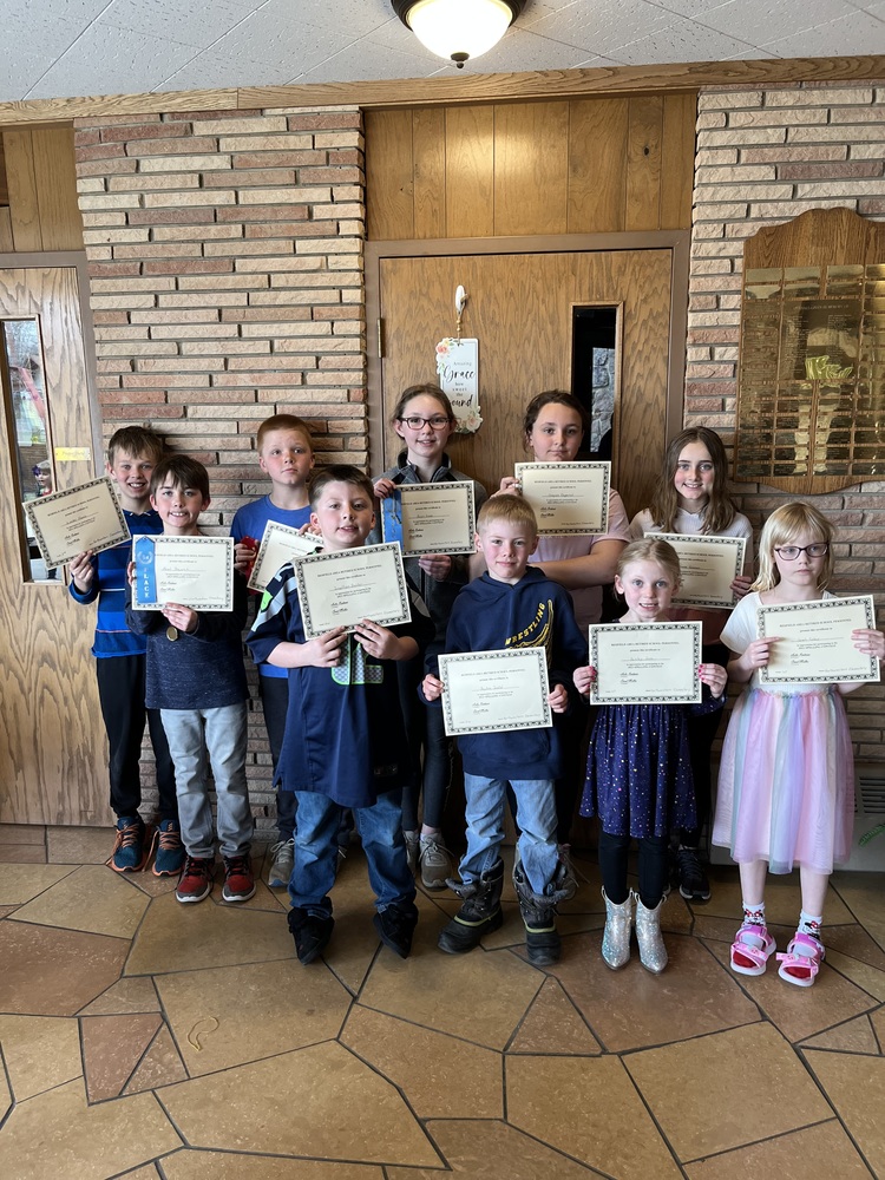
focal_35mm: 26
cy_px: 590
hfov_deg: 53.1
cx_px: 442
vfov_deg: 67.3
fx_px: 886
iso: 125
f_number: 1.6
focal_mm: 5.1
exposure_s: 1/120
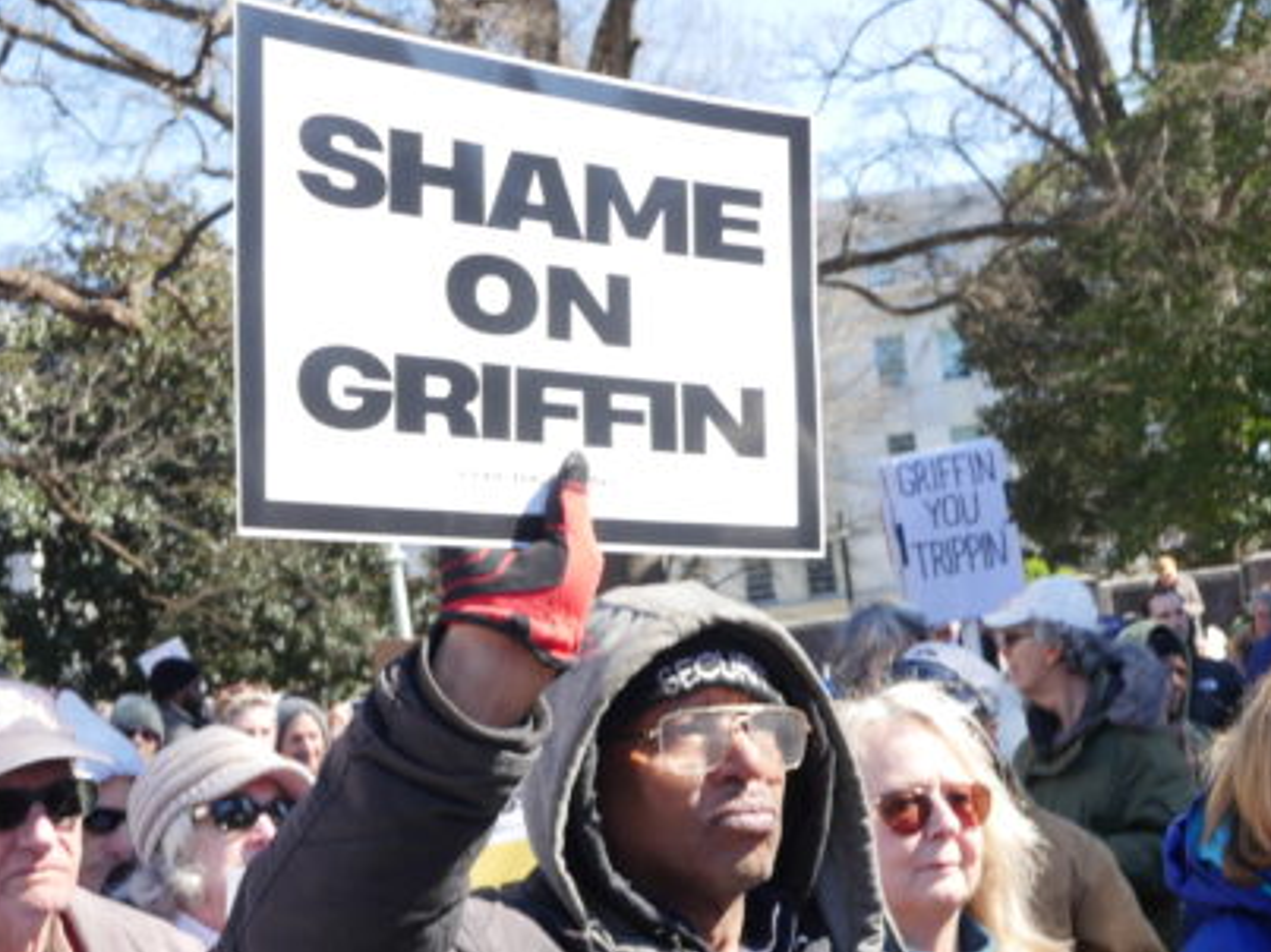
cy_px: 585
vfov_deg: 23.6
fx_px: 2276
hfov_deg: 31.2
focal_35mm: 62
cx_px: 662
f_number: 8
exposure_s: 1/60
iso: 200
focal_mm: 25
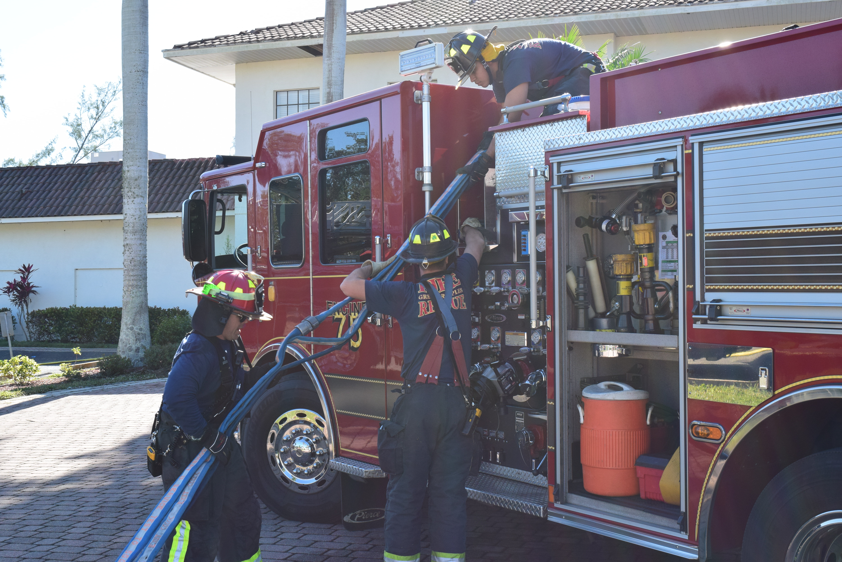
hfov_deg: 42.3
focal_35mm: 46
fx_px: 1087
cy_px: 281
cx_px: 421
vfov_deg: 28.9
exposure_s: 1/250
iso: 400
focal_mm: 31
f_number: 10
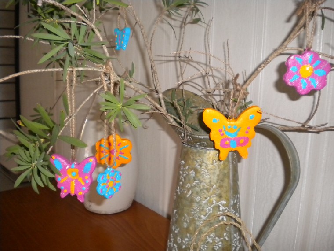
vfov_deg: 40.7
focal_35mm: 35
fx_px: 338
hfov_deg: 52.6
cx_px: 167
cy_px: 126
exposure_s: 1/30
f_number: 3.1
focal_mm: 6.3
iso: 400
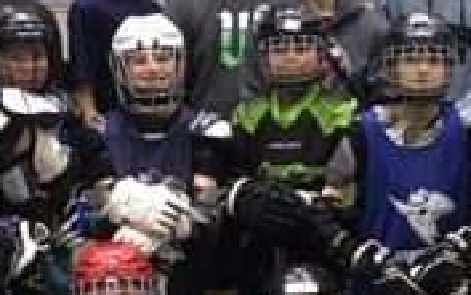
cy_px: 162
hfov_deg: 18.7
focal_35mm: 111
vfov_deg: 11.8
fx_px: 1426
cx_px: 322
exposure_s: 1/17
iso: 200
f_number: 2.2
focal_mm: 4.15
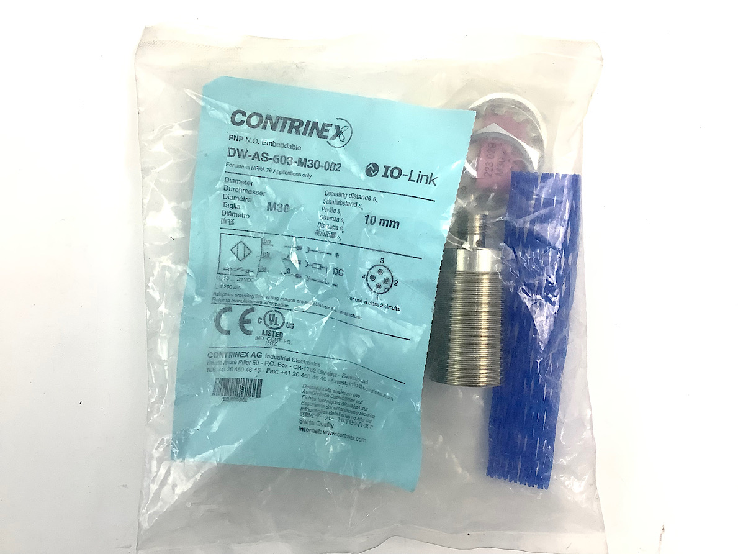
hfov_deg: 58.3
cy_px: 277
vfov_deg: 45.4
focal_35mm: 31
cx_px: 369
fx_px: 661
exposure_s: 1/50
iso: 64
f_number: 2.4
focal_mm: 3.3
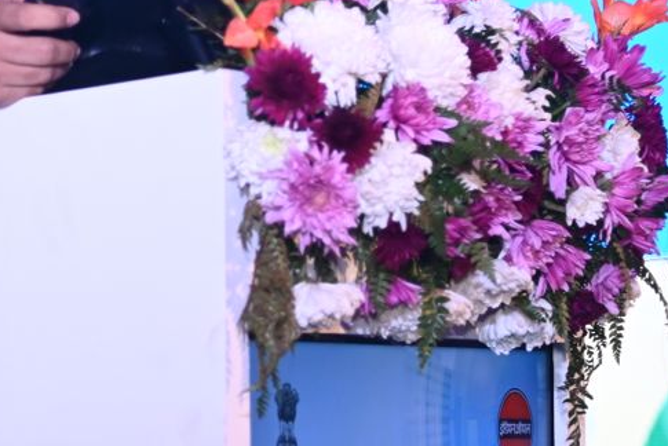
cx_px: -19
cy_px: 43
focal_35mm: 277
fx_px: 5143
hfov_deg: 7.4
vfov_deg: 5.0
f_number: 4
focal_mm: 105
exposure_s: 1/125
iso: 1000
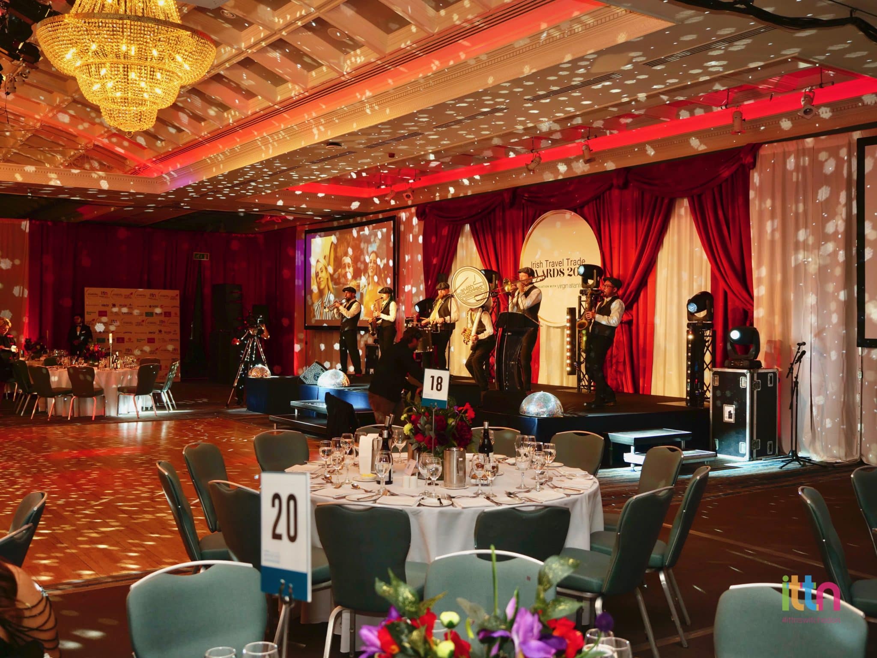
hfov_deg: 51.4
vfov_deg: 39.7
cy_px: 329
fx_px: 912
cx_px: 438
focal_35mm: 36
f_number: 2.8
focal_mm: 18
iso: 200
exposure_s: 1/80
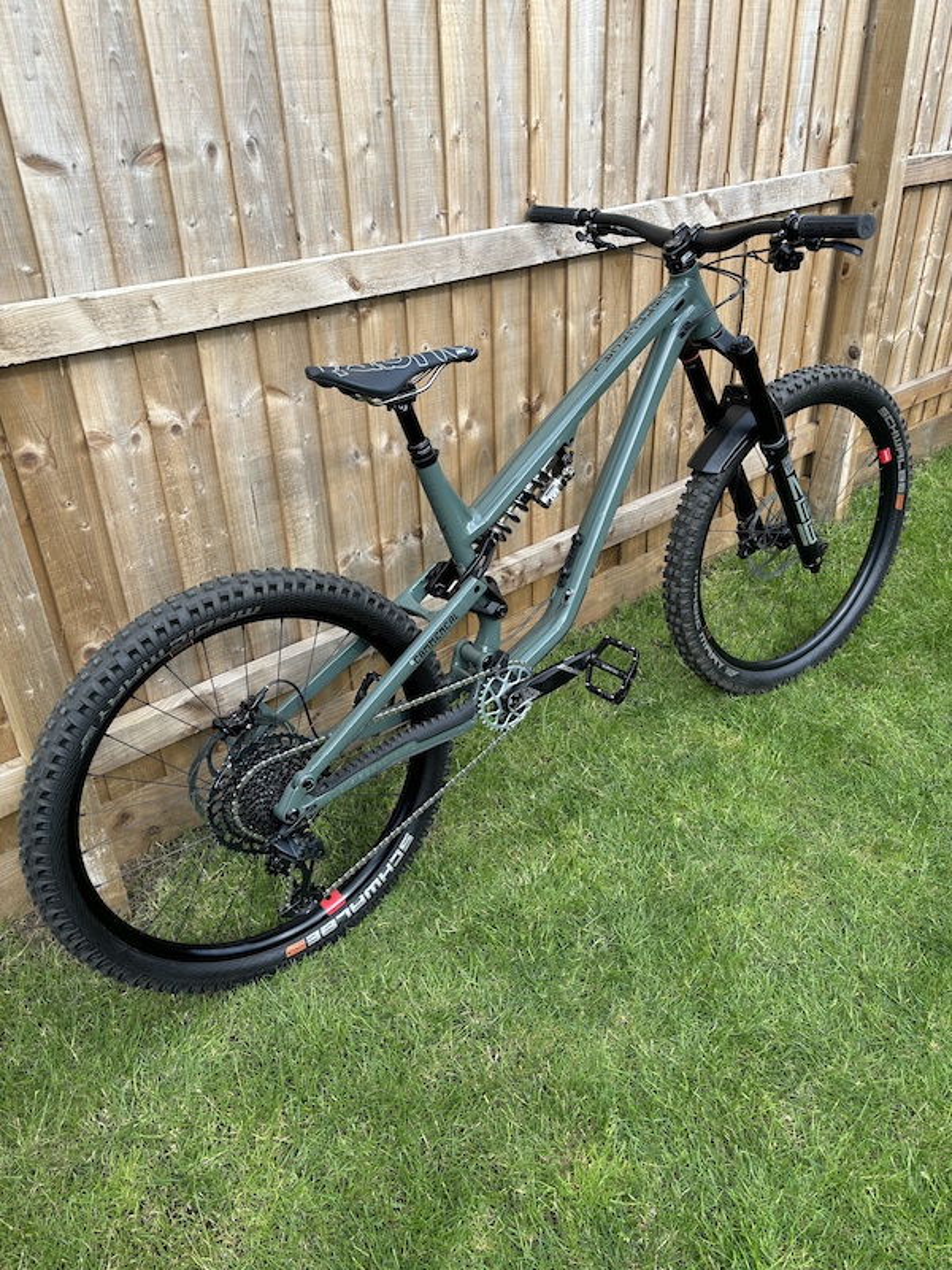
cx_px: 476
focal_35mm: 26
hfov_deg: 53.1
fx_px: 953
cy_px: 635
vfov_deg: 67.3
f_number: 1.6
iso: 50
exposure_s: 1/657
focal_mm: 5.96
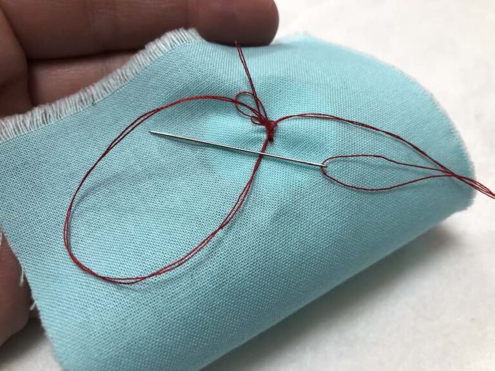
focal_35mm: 28
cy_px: 186
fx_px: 400
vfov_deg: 49.7
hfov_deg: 63.4
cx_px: 248
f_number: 1.8
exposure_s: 1/15
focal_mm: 3.99
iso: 40
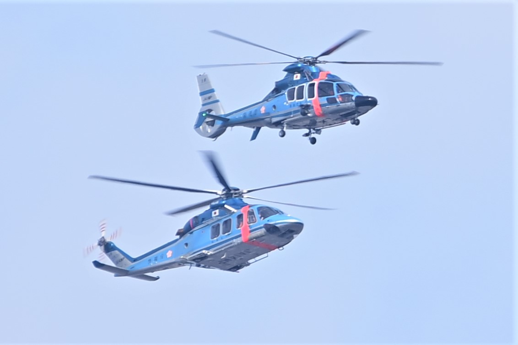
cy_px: 172
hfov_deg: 4.1
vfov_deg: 2.7
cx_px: 259
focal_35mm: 500
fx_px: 7192
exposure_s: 1/320
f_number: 6.3
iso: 100
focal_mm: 500
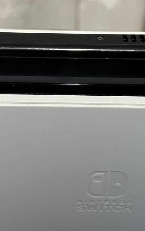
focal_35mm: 74
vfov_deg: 27.8
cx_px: 74
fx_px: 468
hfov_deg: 17.6
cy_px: 87
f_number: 1.5
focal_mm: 5.7
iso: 500
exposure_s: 1/42
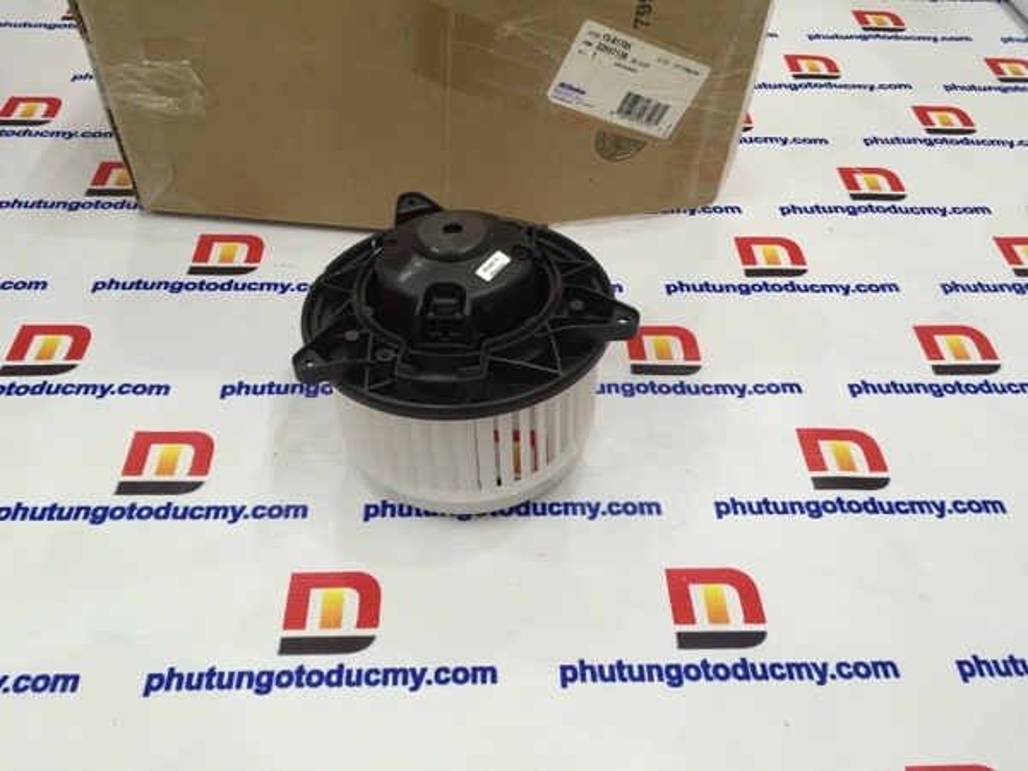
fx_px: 861
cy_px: 386
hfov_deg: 61.7
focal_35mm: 29
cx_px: 514
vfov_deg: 48.2
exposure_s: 1/30
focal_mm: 4.15
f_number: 2.2
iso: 100
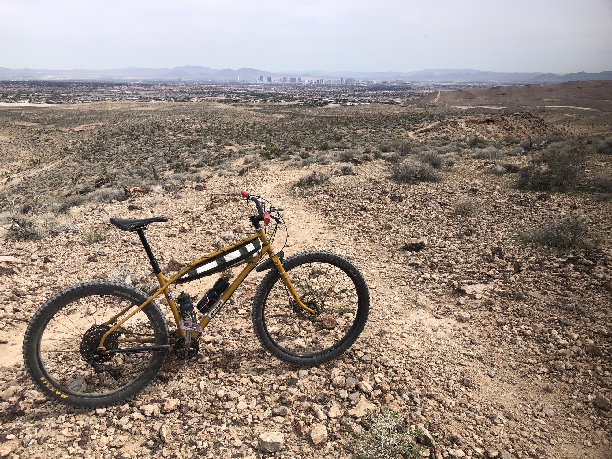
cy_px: 230
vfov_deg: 49.7
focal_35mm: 28
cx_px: 306
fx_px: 495
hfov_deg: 63.4
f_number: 1.8
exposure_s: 1/2315
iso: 20
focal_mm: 3.99
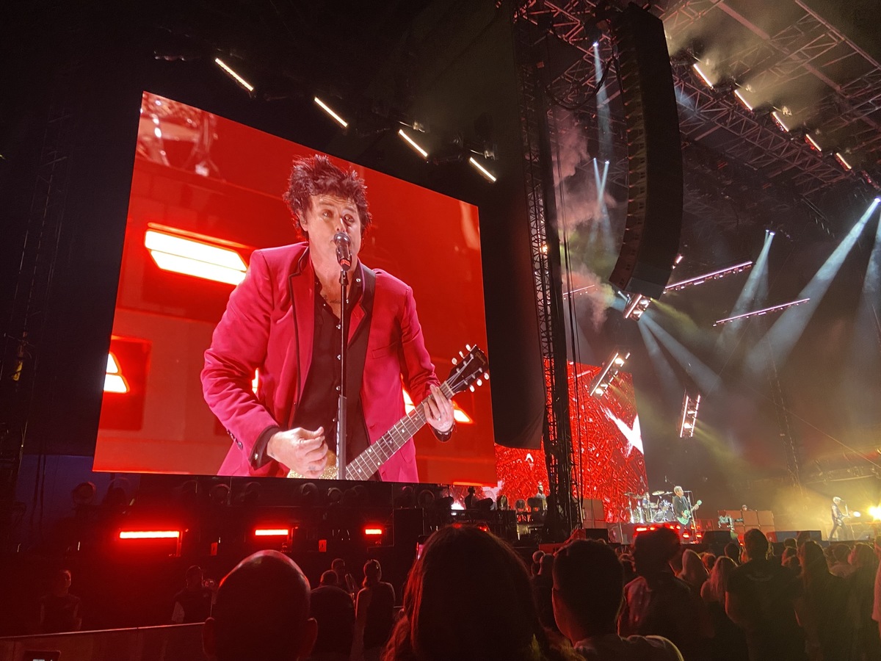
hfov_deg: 67.3
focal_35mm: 26
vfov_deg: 53.1
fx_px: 662
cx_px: 440
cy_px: 330
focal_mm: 4.25
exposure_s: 1/60
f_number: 1.8
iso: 160
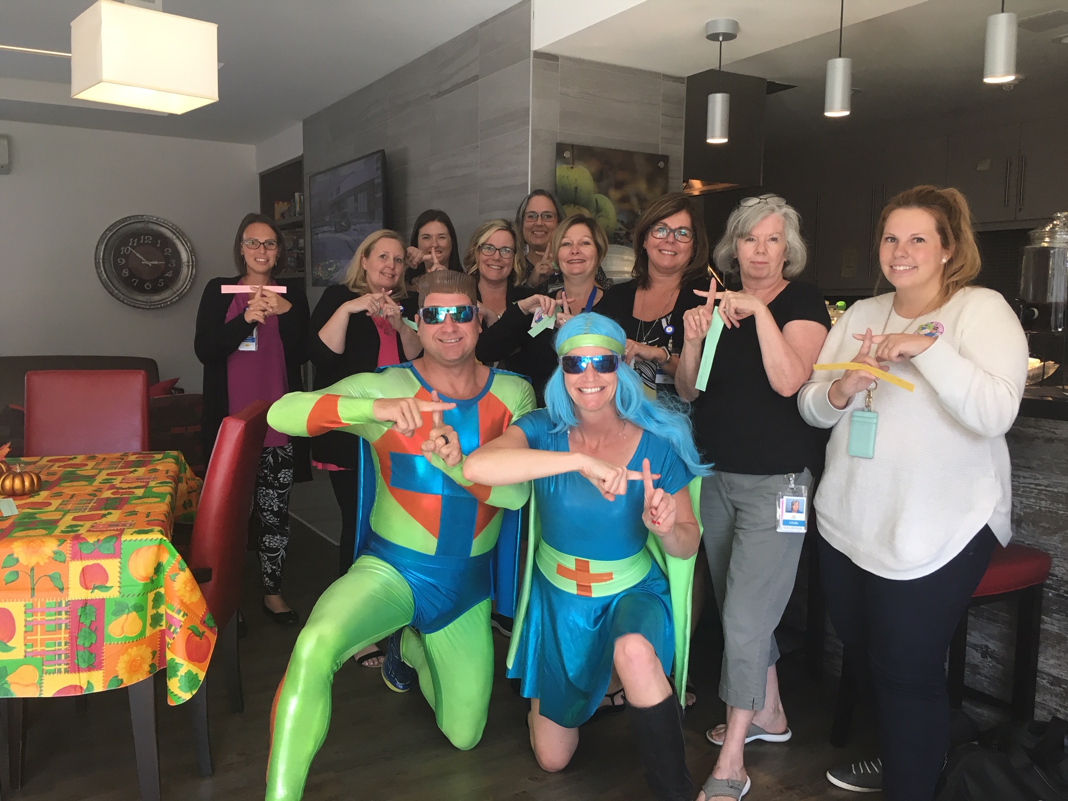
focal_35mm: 29
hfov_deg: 61.7
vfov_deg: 48.2
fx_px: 895
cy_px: 400
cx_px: 534
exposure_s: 1/30
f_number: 2.2
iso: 25
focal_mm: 4.15
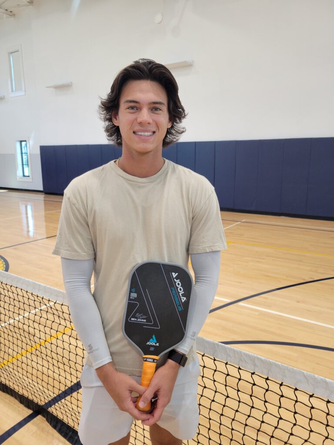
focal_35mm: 26
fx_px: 334
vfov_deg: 67.3
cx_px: 167
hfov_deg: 53.1
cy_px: 222
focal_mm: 5.4
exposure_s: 1/120
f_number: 1.8
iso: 100
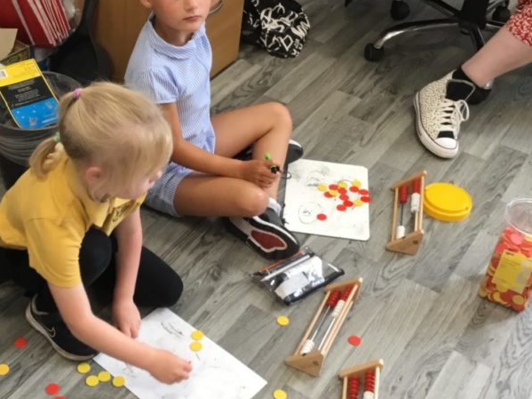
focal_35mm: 53
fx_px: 814
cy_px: 201
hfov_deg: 35.8
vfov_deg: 27.5
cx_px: 171
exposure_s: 1/33
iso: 64
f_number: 2.4
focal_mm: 3.3
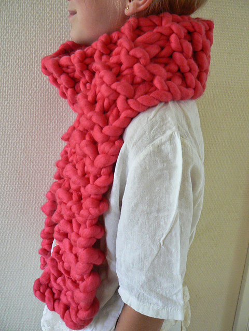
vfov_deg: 51.4
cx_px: 124
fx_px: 345
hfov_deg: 39.7
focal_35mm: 36
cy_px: 166
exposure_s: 1/20
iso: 200
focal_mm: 6
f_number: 2.8
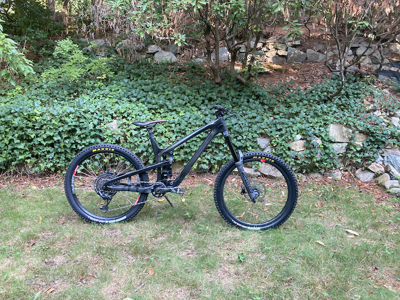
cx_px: 200
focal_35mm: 28
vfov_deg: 49.7
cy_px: 150
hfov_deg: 63.4
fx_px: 324
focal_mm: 3.99
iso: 80
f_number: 1.8
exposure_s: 1/62
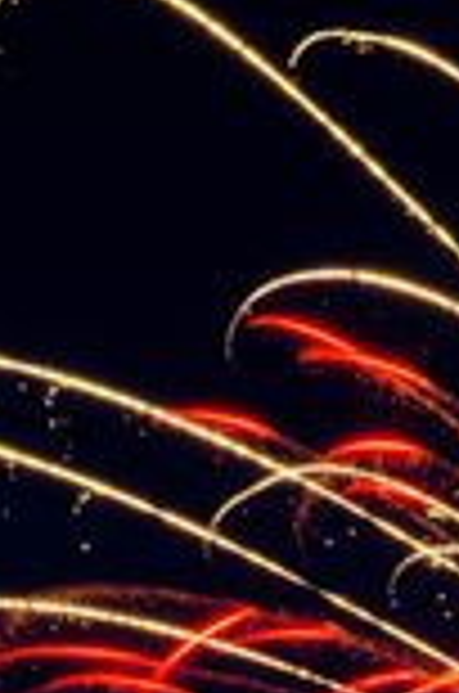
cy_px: 1782
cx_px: 1188
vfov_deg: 11.8
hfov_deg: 9.0
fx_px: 2547
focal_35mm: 133
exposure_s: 26
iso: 100
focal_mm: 17
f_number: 22
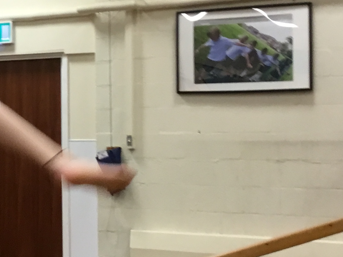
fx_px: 902
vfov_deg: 16.2
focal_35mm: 91
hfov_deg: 19.7
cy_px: 99
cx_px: -116
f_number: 2.4
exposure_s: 1/33
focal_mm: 3.3
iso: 100
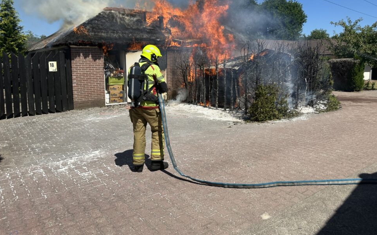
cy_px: 93
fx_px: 277
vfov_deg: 45.7
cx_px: 197
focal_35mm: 27
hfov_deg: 68.4
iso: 80
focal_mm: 6.86
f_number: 1.78
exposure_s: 1/5848
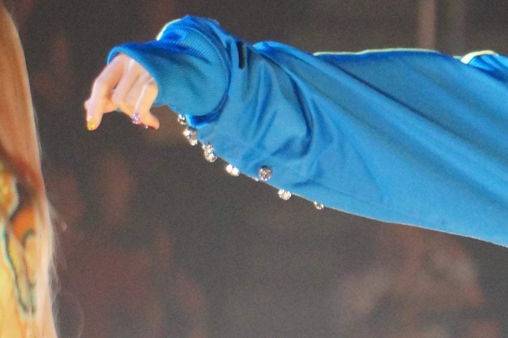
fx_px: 10163
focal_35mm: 721
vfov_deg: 1.9
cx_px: 809
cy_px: 376
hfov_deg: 2.9
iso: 3200
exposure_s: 1/250
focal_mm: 138
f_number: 5.6
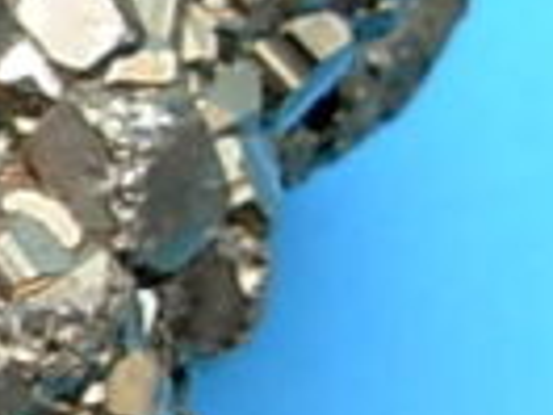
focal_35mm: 221
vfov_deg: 6.7
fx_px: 3531
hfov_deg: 8.5
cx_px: -587
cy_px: 277
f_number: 2.9
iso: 50
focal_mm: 6.3
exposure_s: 1/71.8
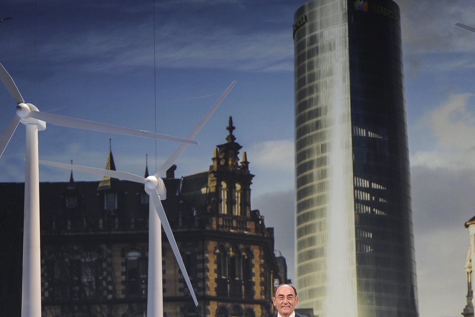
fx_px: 1333
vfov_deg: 13.5
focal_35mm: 101
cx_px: 300
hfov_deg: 20.2
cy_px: 271
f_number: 3.2
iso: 800
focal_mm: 55
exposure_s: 1/125
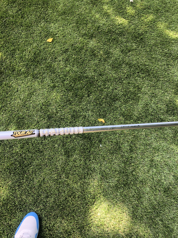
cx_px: 89
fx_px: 192
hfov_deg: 49.7
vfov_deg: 63.4
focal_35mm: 28
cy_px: 119
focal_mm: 4
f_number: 1.8
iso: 40
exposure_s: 1/120
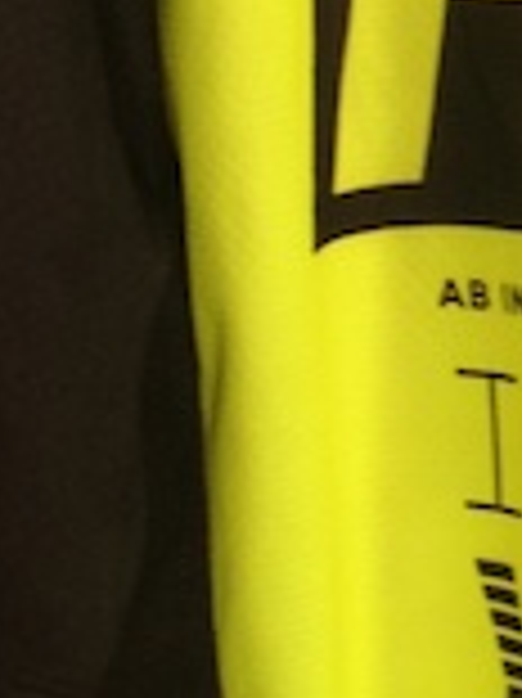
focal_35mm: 170
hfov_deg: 8.4
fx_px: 3423
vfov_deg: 11.6
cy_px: 270
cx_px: 954
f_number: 2.4
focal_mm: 4.12
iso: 50
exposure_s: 1/20
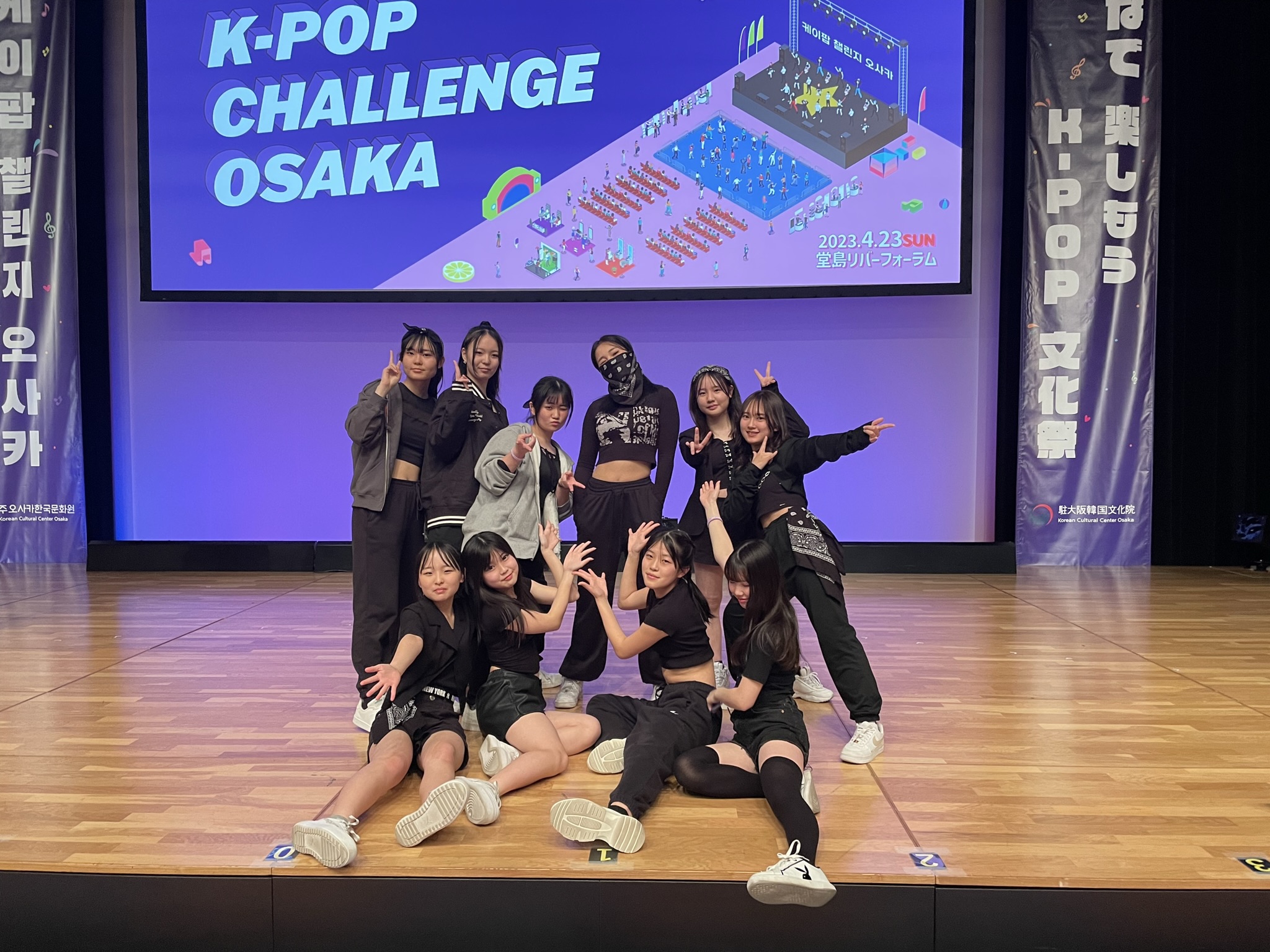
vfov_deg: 53.1
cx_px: 635
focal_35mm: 26
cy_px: 476
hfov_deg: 67.3
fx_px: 954
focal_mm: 4.2
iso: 320
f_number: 1.6
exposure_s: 1/60
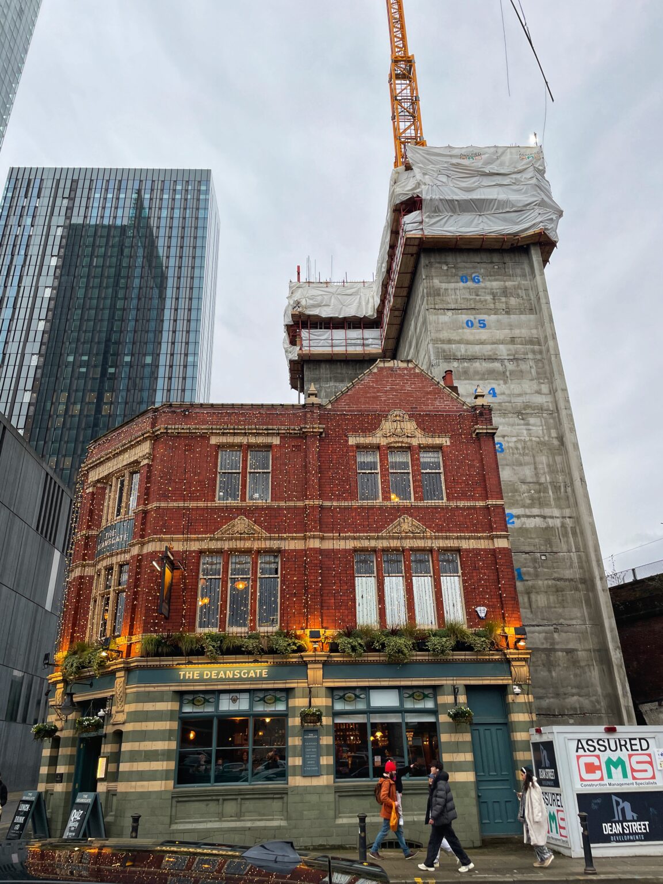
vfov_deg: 67.3
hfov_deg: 53.1
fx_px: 664
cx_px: 332
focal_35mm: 26
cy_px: 442
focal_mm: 4.2
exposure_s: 1/201
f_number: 1.6
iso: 32
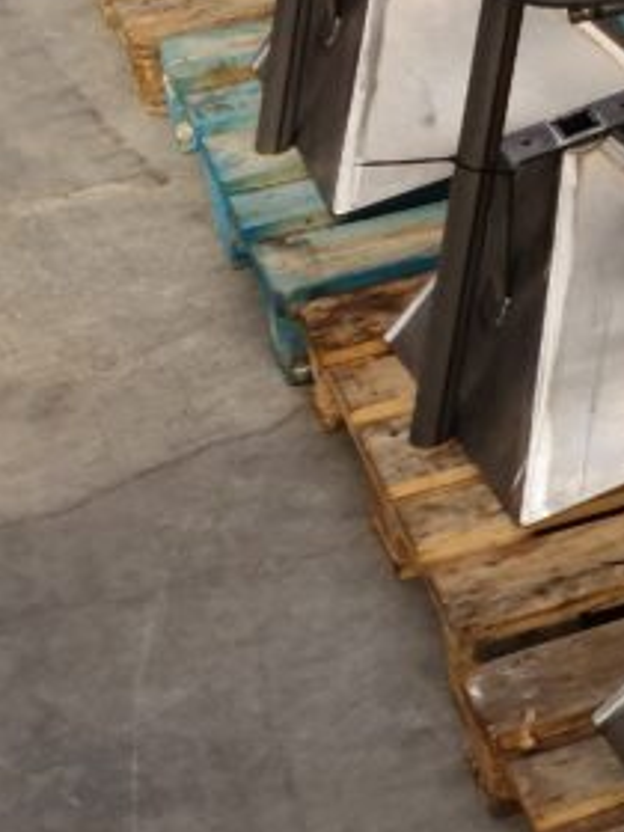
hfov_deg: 9.3
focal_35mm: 148
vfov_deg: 13.2
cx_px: 1304
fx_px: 3557
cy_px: 9
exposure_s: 1/50
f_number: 2
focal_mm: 5.9
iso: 32
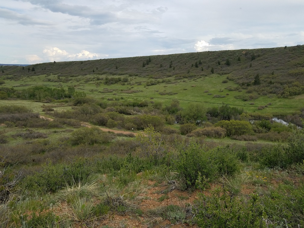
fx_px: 228
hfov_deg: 67.3
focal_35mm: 26
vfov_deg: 53.1
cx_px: 152
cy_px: 114
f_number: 1.7
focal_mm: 4.2
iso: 50
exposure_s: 1/1664
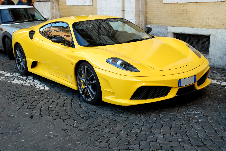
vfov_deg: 26.6
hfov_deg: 38.8
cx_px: 113
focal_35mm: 51
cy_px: 76
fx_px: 321
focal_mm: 34
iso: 200
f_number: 6.3
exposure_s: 1/60
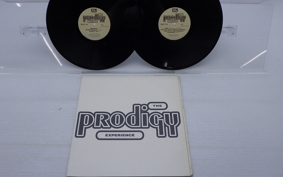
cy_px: 76
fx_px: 239
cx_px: 136
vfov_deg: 40.5
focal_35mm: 31
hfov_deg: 61.2
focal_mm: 5
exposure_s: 1/320
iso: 400
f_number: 4.2
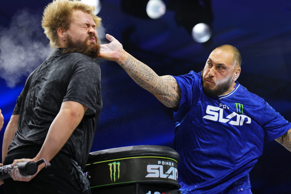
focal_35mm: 121
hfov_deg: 16.9
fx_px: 978
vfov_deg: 11.3
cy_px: 97
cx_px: 146
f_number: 2.8
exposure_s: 1/4000
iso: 1000
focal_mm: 121
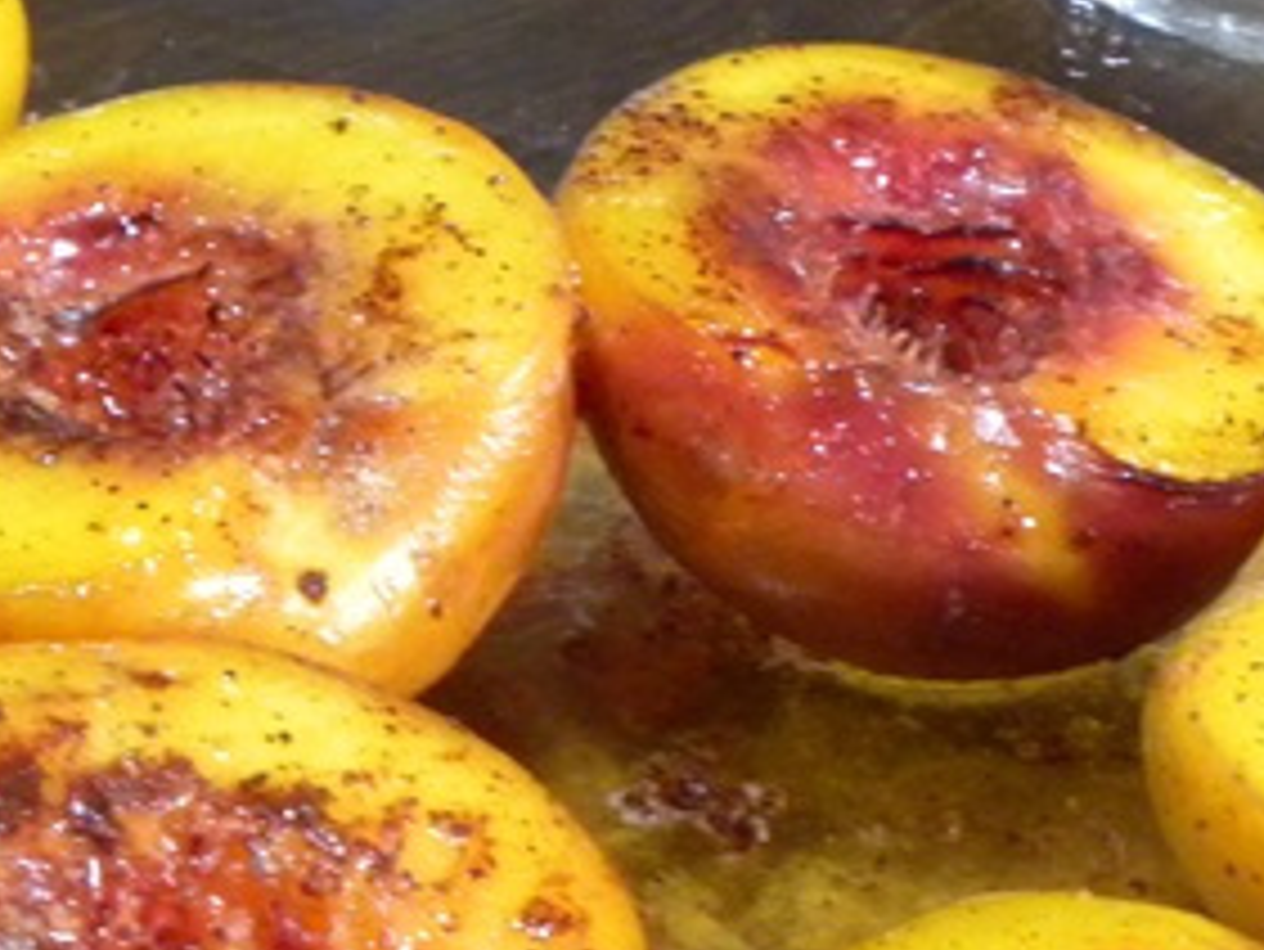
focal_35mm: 148
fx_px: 5407
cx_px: 445
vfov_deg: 10.0
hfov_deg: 13.3
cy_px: 761
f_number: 3.5
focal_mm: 9.2
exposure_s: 1/24.6
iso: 400
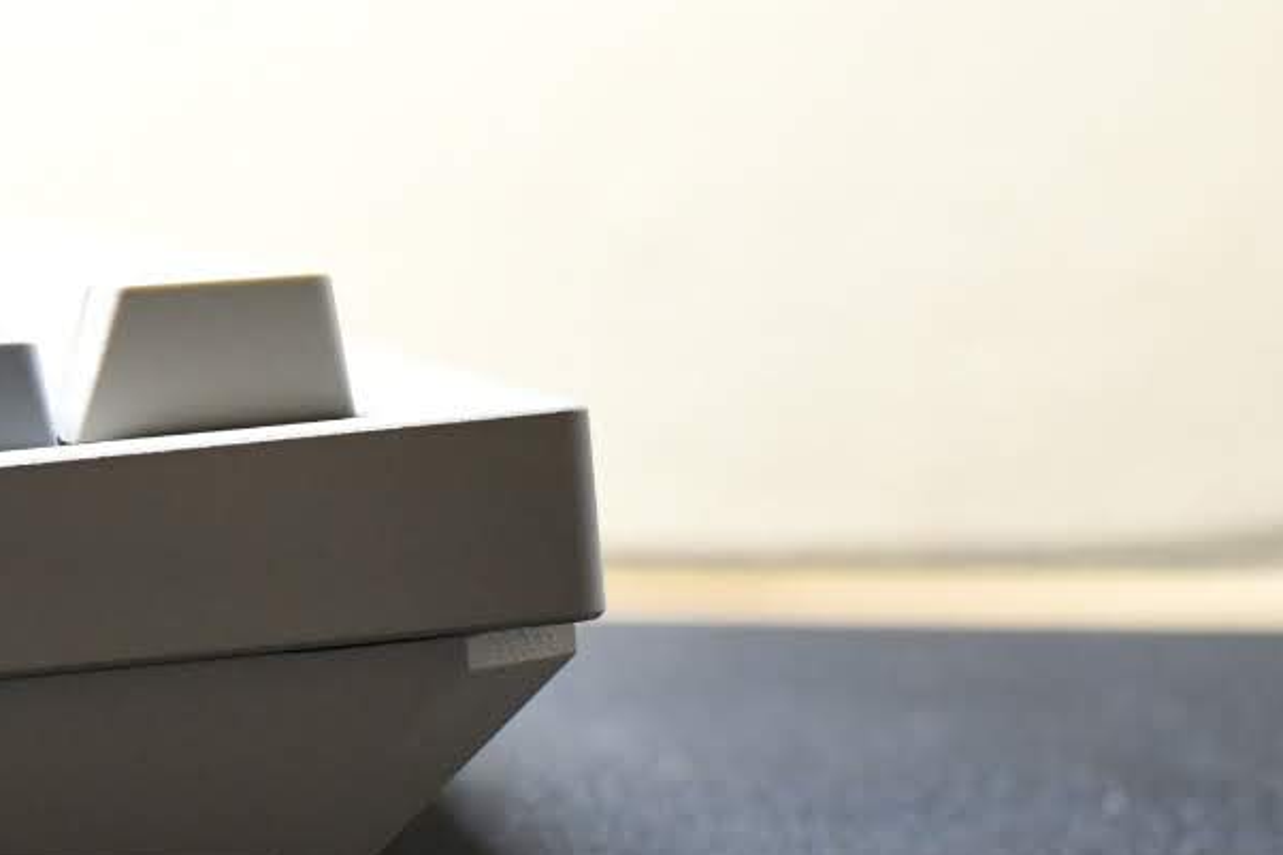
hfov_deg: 14.0
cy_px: 550
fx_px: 4988
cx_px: -428
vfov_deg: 9.8
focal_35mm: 140
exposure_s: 1/40
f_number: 5
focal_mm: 35
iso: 2500
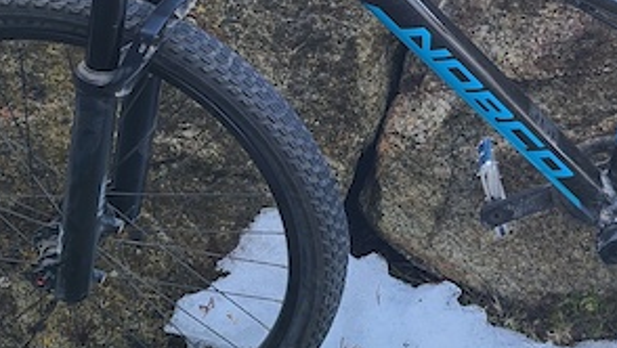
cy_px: 75
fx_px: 1261
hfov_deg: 26.9
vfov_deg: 15.6
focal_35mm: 77
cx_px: 508
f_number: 1.8
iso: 40
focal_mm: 5.4
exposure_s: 1/120
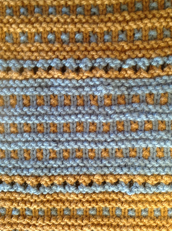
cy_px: 116
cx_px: 86
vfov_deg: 52.7
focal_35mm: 35
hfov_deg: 40.6
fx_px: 233
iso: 125
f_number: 2.4
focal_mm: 4.28
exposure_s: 1/15
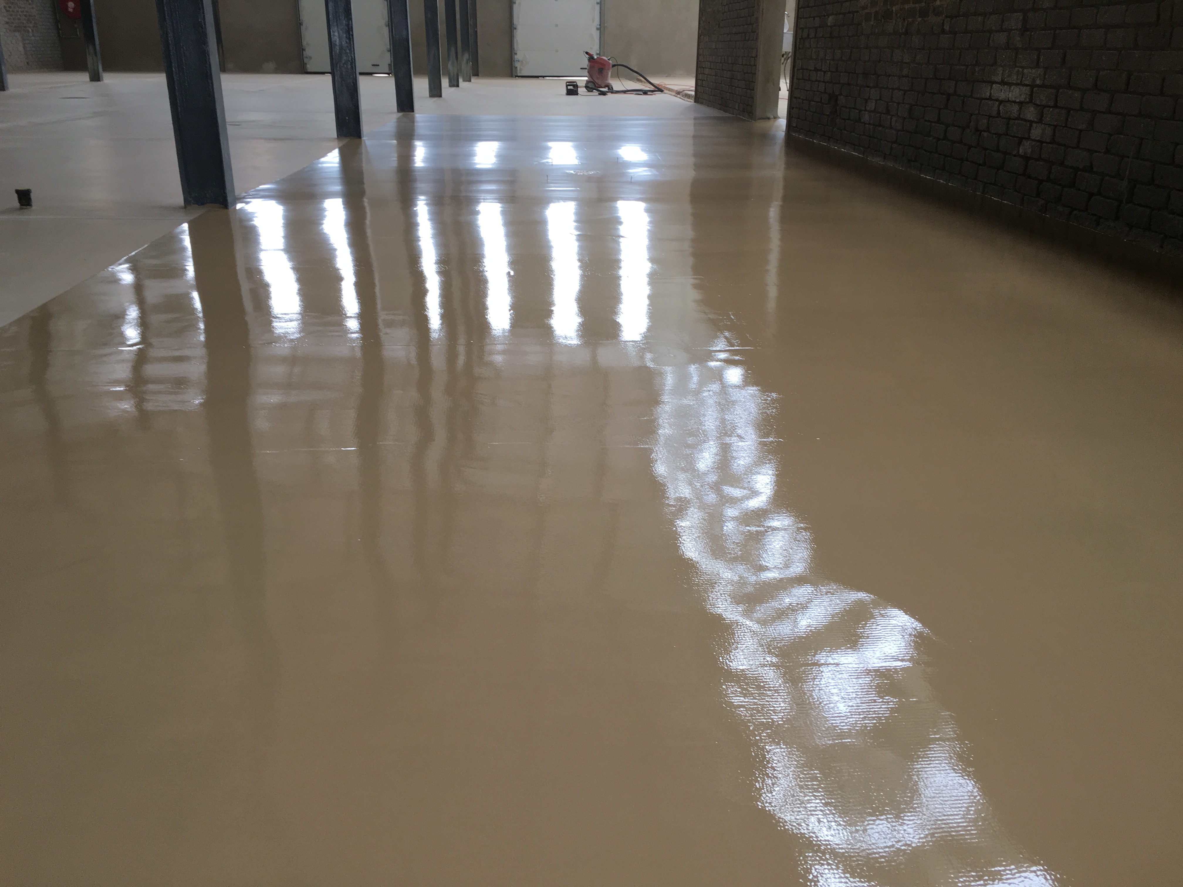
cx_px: 592
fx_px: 991
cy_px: 444
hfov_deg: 61.7
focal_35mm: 29
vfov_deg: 48.2
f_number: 2.2
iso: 32
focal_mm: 4.15
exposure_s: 1/50
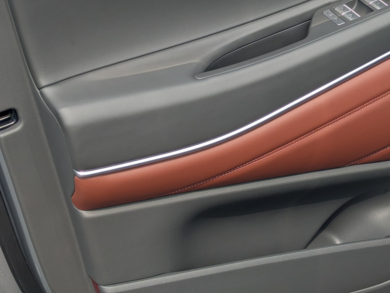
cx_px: 318
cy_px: 94
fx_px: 1003
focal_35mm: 89
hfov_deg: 21.7
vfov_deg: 16.6
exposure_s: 1/1055
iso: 42
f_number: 1.85
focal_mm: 6.81
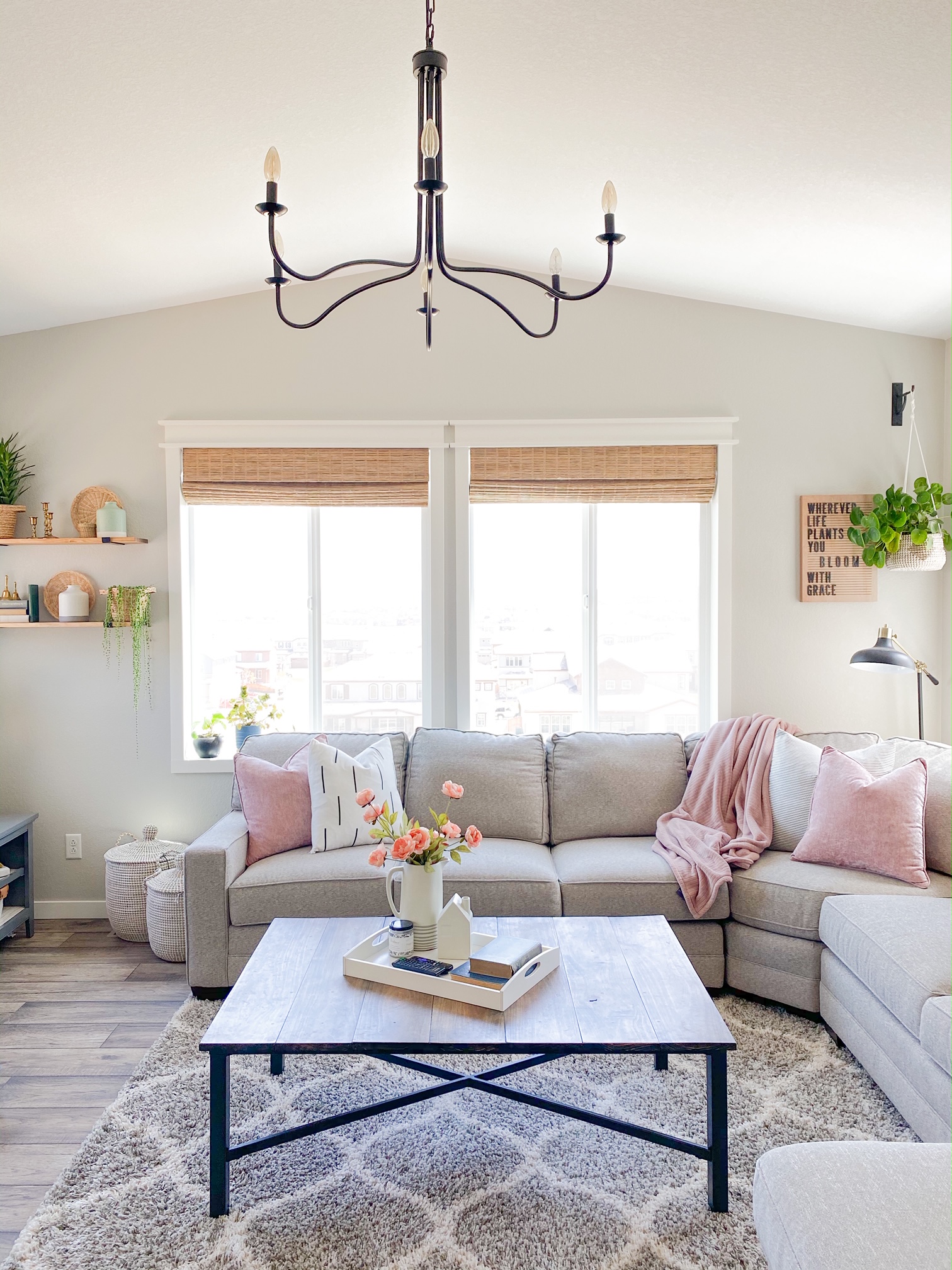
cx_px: 476
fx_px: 953
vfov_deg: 67.3
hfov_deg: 53.1
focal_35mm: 26
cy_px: 635
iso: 100
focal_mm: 4.25
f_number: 1.8
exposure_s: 1/120
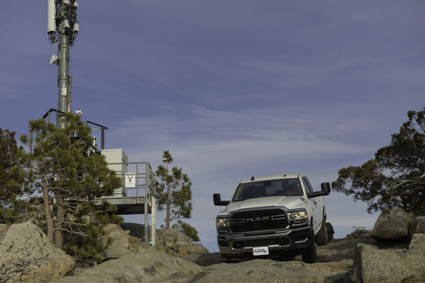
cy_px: 136
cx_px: 209
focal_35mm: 51
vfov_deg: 26.5
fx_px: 602
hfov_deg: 38.9
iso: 100
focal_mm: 49
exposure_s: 1/80
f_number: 10
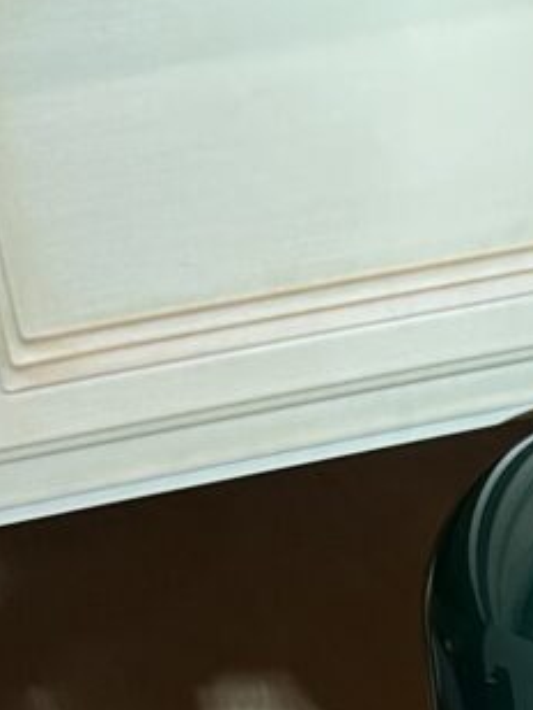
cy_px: 1452
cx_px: 1264
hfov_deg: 8.6
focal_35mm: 159
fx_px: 3262
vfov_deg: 11.2
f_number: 1.78
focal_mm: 6.86
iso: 80
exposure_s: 1/67
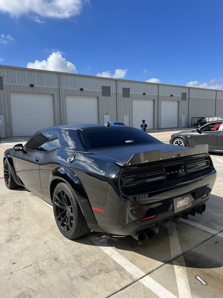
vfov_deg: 67.3
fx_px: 223
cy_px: 149
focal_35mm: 26
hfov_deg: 53.1
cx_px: 112
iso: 50
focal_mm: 5.7
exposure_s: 1/3704
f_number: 1.5
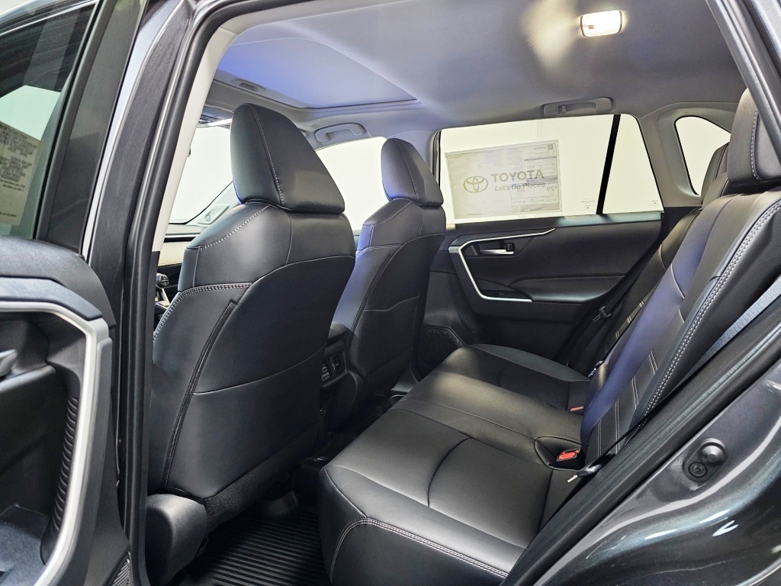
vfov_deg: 58.9
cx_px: 390
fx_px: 519
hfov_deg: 73.9
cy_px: 293
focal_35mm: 23
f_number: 1.7
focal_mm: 6.3
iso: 1000
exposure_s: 1/24
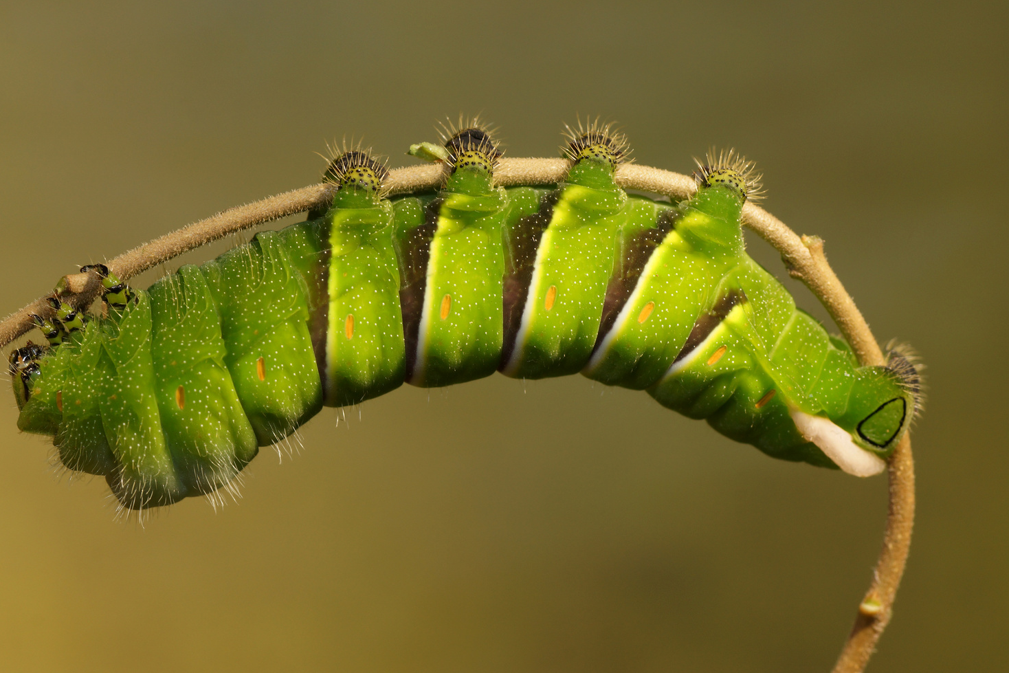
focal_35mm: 149
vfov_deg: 9.2
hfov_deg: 13.8
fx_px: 4176
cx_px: 468
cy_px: 340
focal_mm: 90
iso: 200
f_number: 10
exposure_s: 1/60
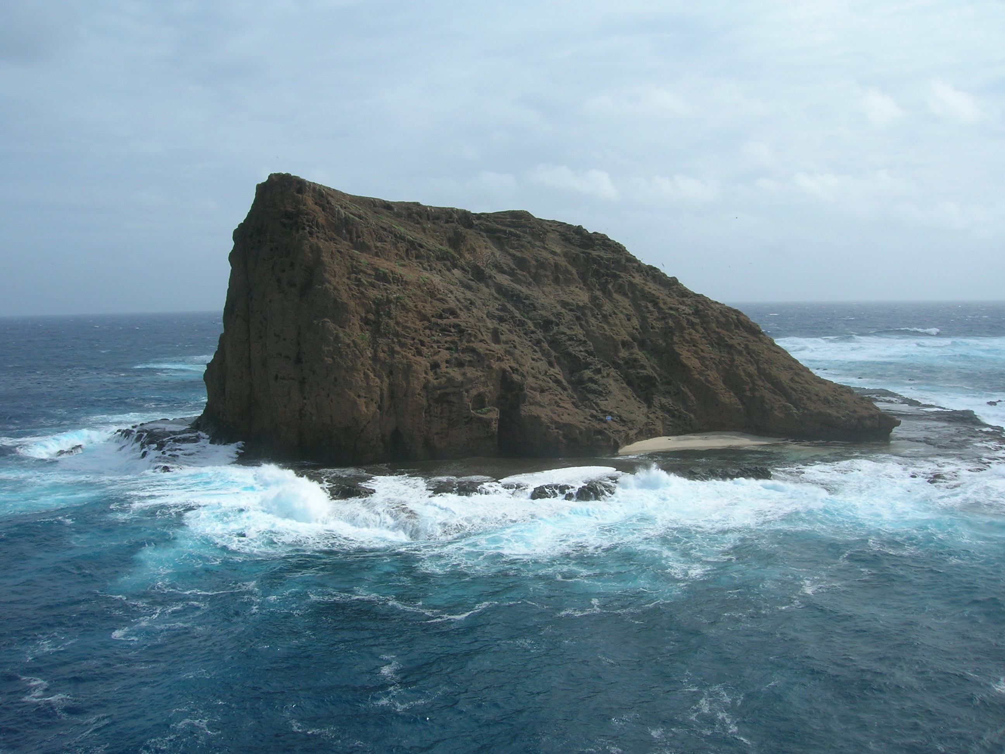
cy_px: 377
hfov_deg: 54.0
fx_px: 987
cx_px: 502
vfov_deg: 41.8
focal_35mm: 34
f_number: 4.9
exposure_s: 1/720
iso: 50
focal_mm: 5.7
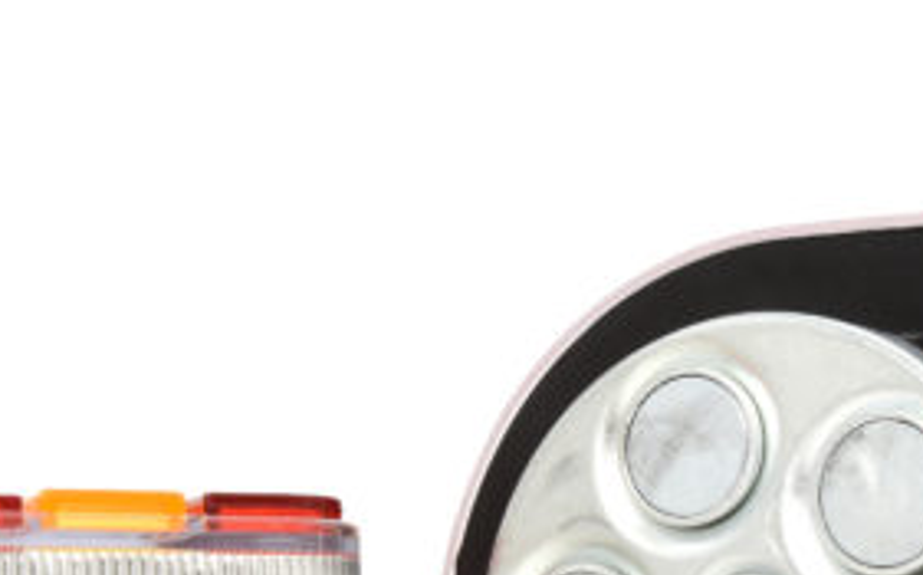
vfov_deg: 9.0
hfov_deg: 14.4
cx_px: 440
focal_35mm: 145
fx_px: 3644
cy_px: 570
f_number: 16
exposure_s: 1/40
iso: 400
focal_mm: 38
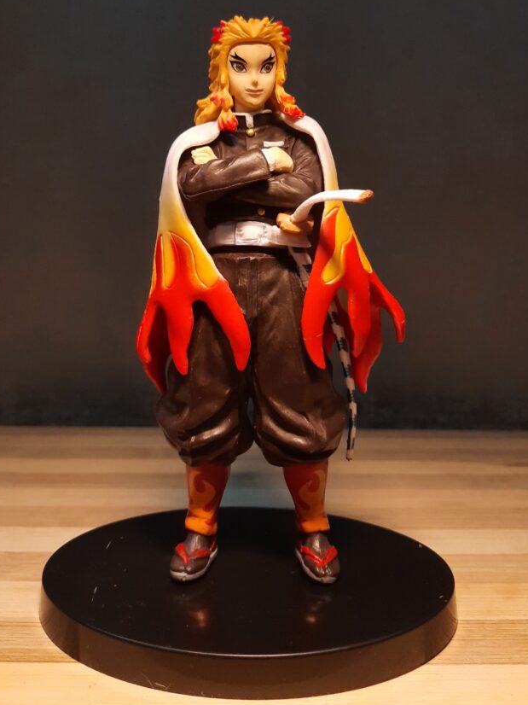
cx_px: 265
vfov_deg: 57.8
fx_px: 631
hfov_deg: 45.4
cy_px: 277
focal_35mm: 31
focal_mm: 4.6
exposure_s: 1/50
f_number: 2
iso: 250
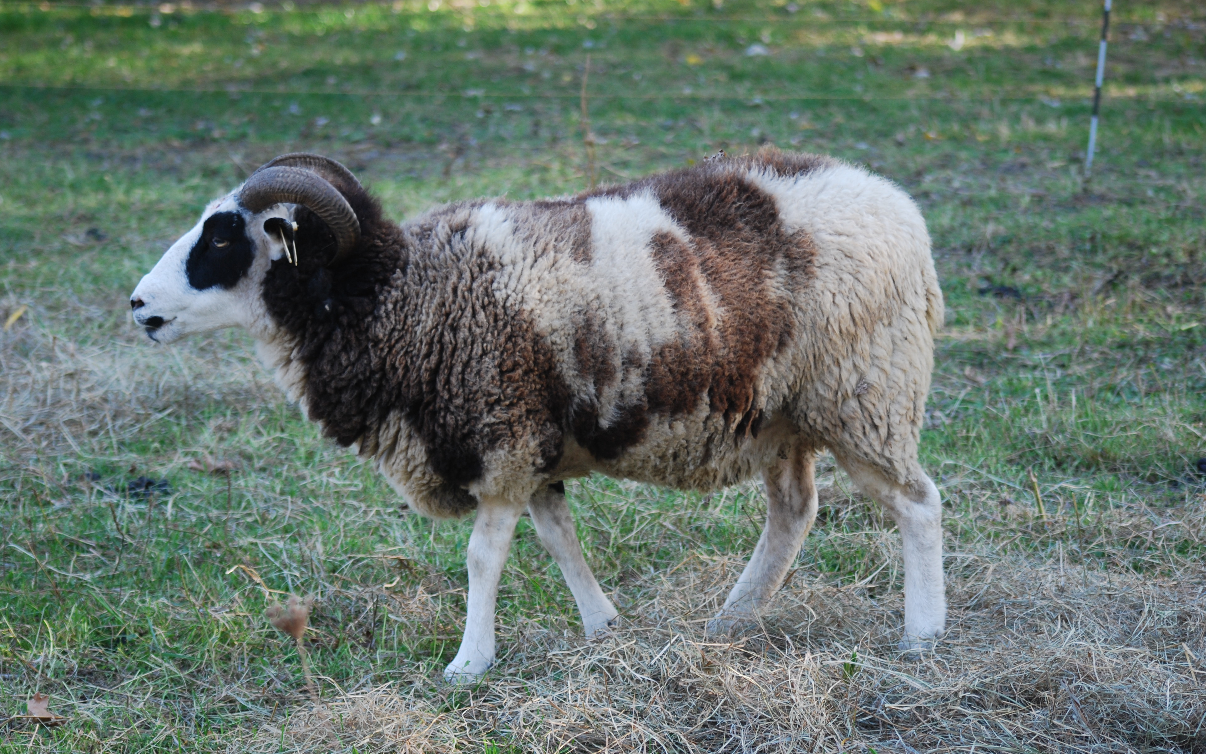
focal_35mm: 120
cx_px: 602
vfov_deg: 10.9
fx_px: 3944
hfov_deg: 17.4
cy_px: 382
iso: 200
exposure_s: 1/125
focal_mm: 78
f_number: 4
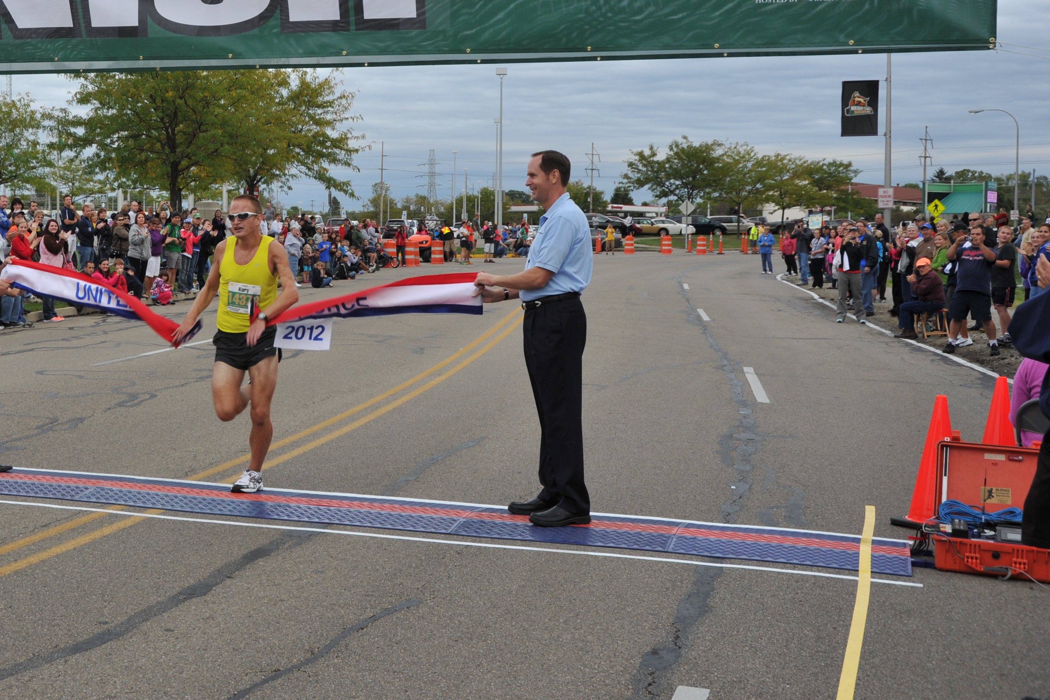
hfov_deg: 36.7
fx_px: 1546
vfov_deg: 25.5
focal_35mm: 53
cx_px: 265
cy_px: 273
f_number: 9
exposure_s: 1/320
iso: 800
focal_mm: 35
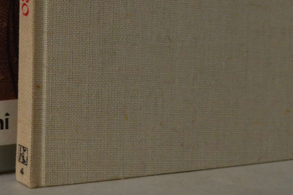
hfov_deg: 18.6
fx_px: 879
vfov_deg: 12.3
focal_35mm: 108
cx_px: 26
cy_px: -57
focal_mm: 18
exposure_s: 1/20
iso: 400
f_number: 6.3
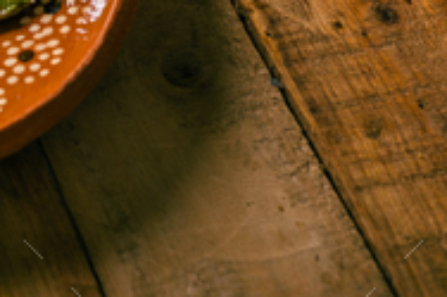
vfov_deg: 8.5
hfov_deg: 12.6
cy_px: -162
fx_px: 1948
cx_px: -145
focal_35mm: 157
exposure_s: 1/200
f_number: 3.5
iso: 200
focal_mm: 50
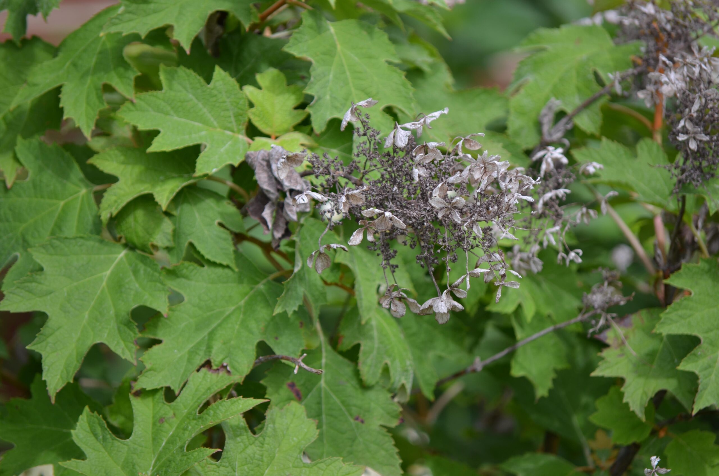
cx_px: 360
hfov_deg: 6.9
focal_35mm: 300
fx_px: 5980
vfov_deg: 4.6
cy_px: 238
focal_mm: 200
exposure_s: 1/250
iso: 100
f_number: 5.6
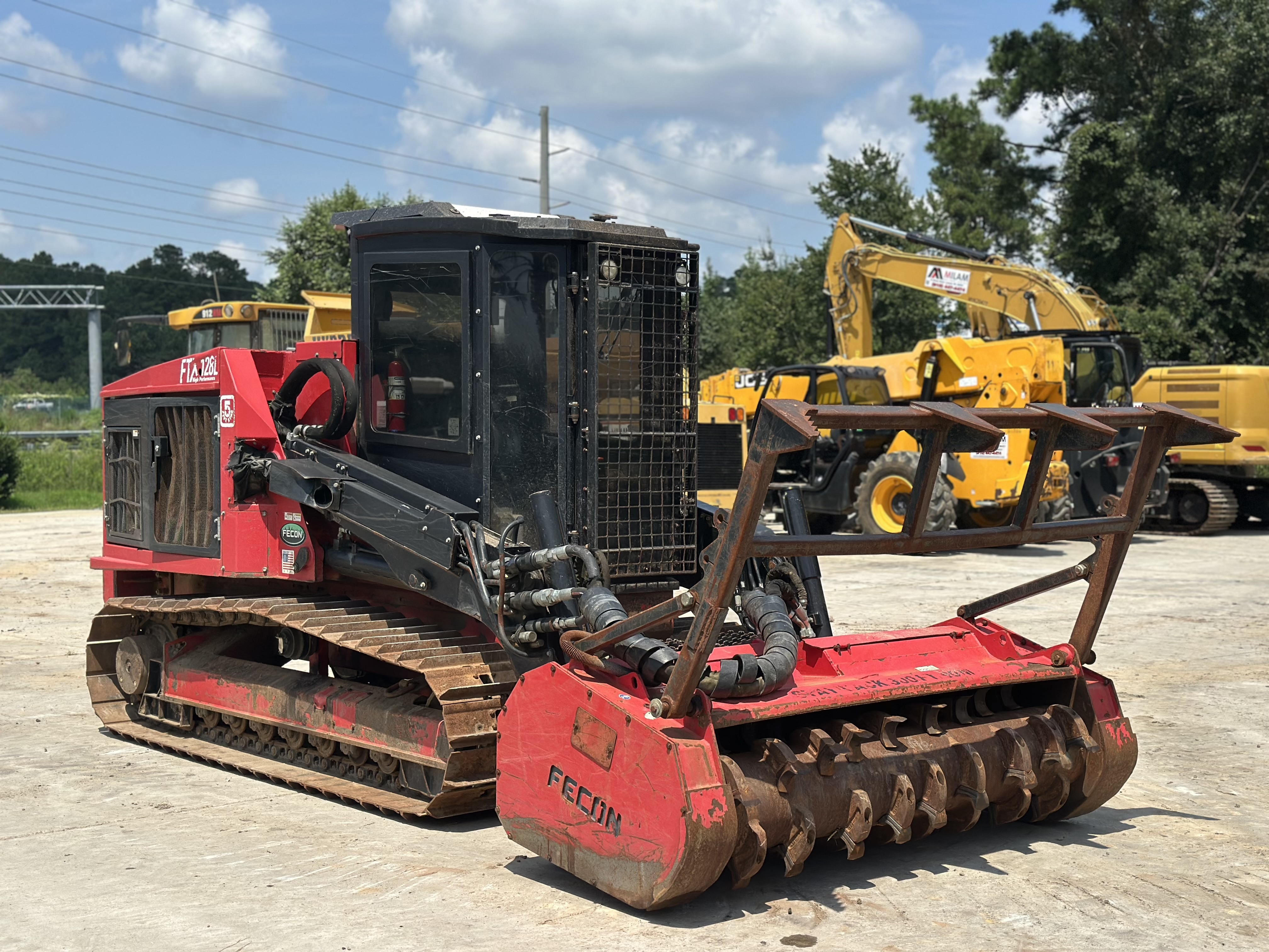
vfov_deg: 30.3
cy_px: 476
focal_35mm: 48
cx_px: 634
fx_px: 1760
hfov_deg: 39.7
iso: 80
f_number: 1.78
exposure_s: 1/7092
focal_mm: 6.86
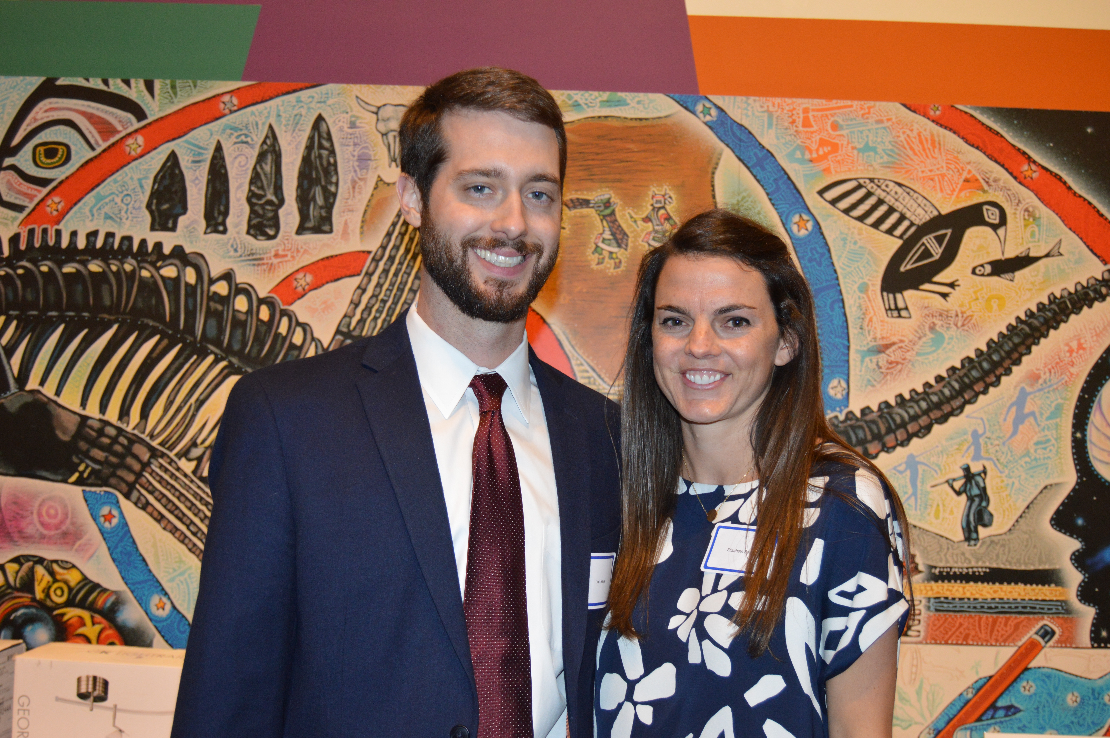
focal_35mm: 39
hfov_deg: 49.6
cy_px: 369
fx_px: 1201
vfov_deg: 34.1
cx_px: 555
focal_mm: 26
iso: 1000
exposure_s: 1/60
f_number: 4
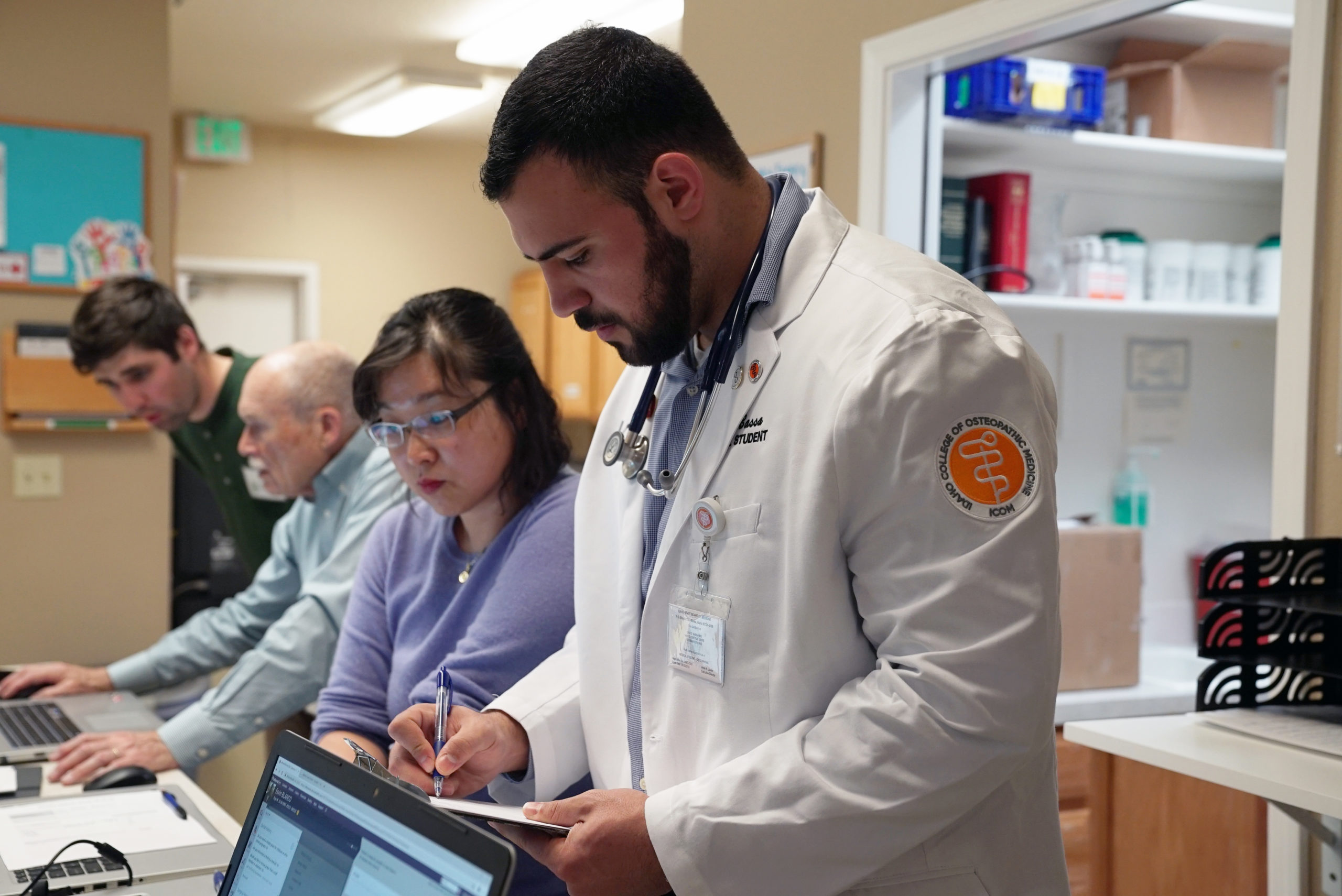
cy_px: 448
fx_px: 1604
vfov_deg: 31.2
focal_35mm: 43
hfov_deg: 45.4
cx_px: 671
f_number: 4
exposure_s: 1/160
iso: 1600
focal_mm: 43
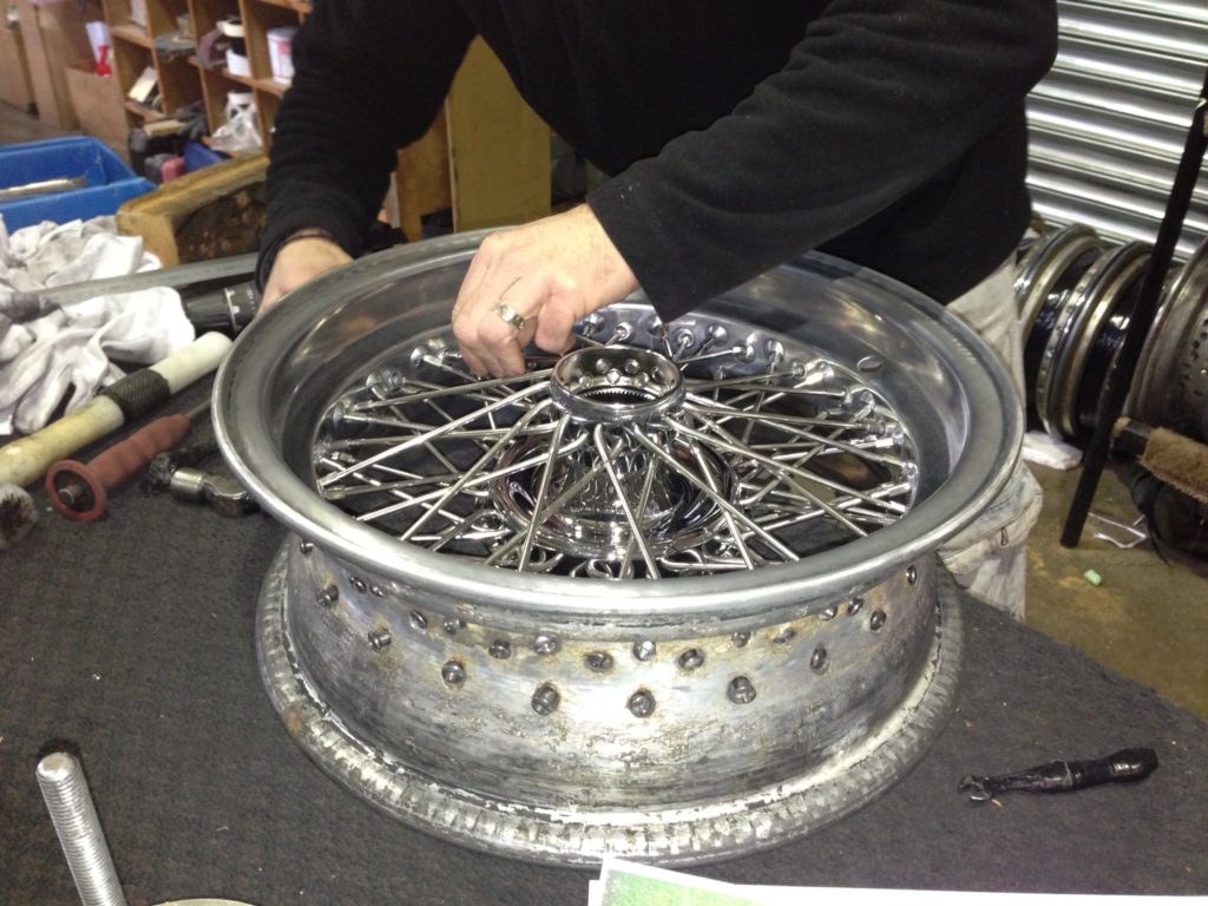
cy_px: 453
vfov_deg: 42.9
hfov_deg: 55.4
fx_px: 1152
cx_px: 604
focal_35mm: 33
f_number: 2.4
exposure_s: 1/20
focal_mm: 4.13
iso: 250
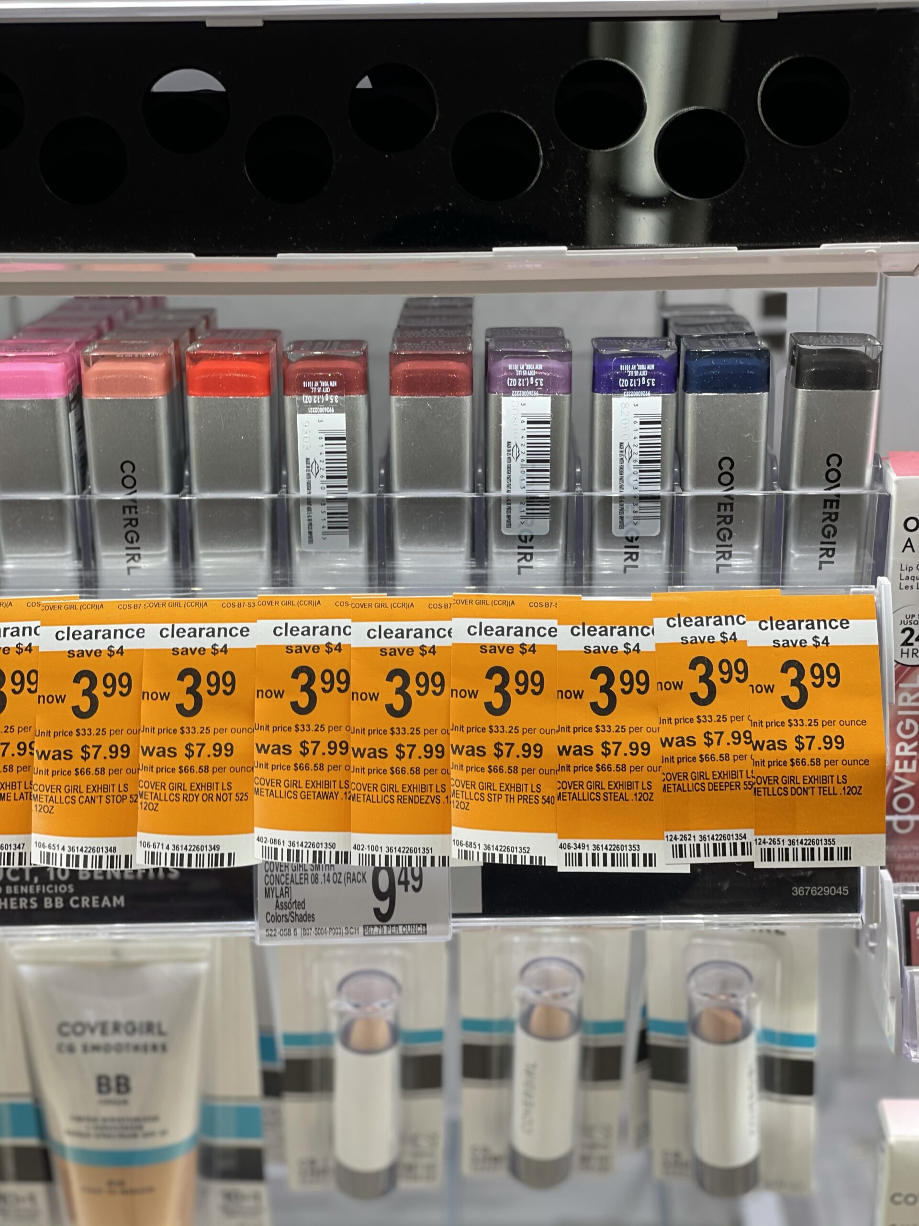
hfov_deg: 28.0
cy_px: 613
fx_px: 1841
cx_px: 460
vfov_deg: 36.8
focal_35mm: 52
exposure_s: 1/98
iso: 32
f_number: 2
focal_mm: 6
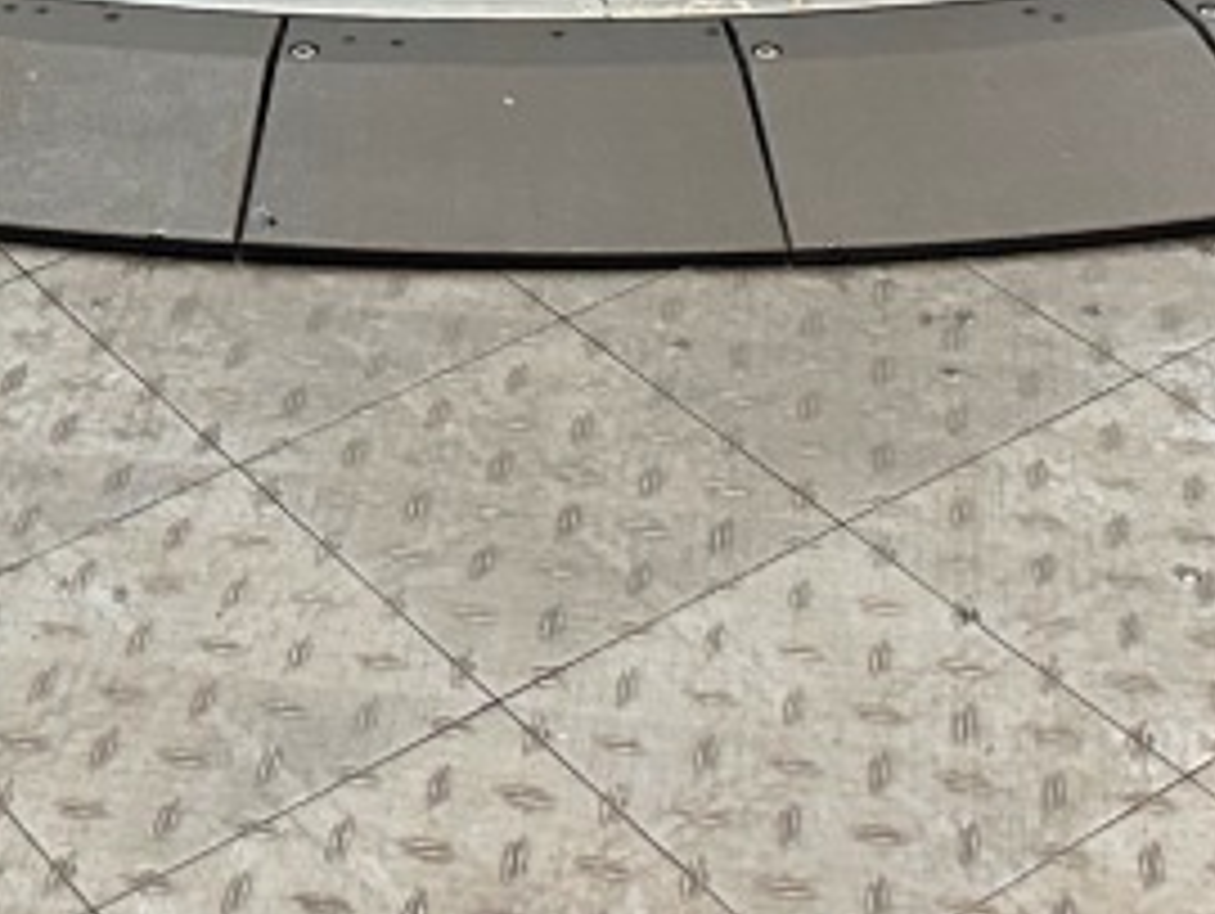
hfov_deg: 21.3
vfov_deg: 14.6
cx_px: 284
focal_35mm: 91
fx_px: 3197
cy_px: -630
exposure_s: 1/60
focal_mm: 6.86
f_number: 1.78
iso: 500
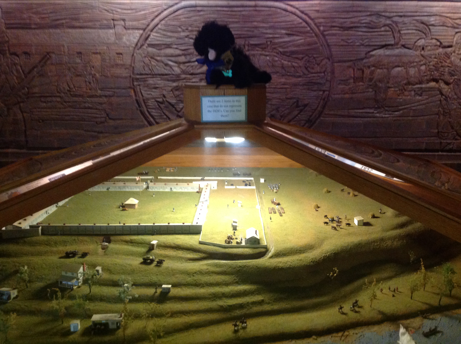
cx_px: 230
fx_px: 465
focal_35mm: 35
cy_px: 172
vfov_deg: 40.6
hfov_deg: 52.7
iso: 400
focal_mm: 4.28
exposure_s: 1/15
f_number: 2.4
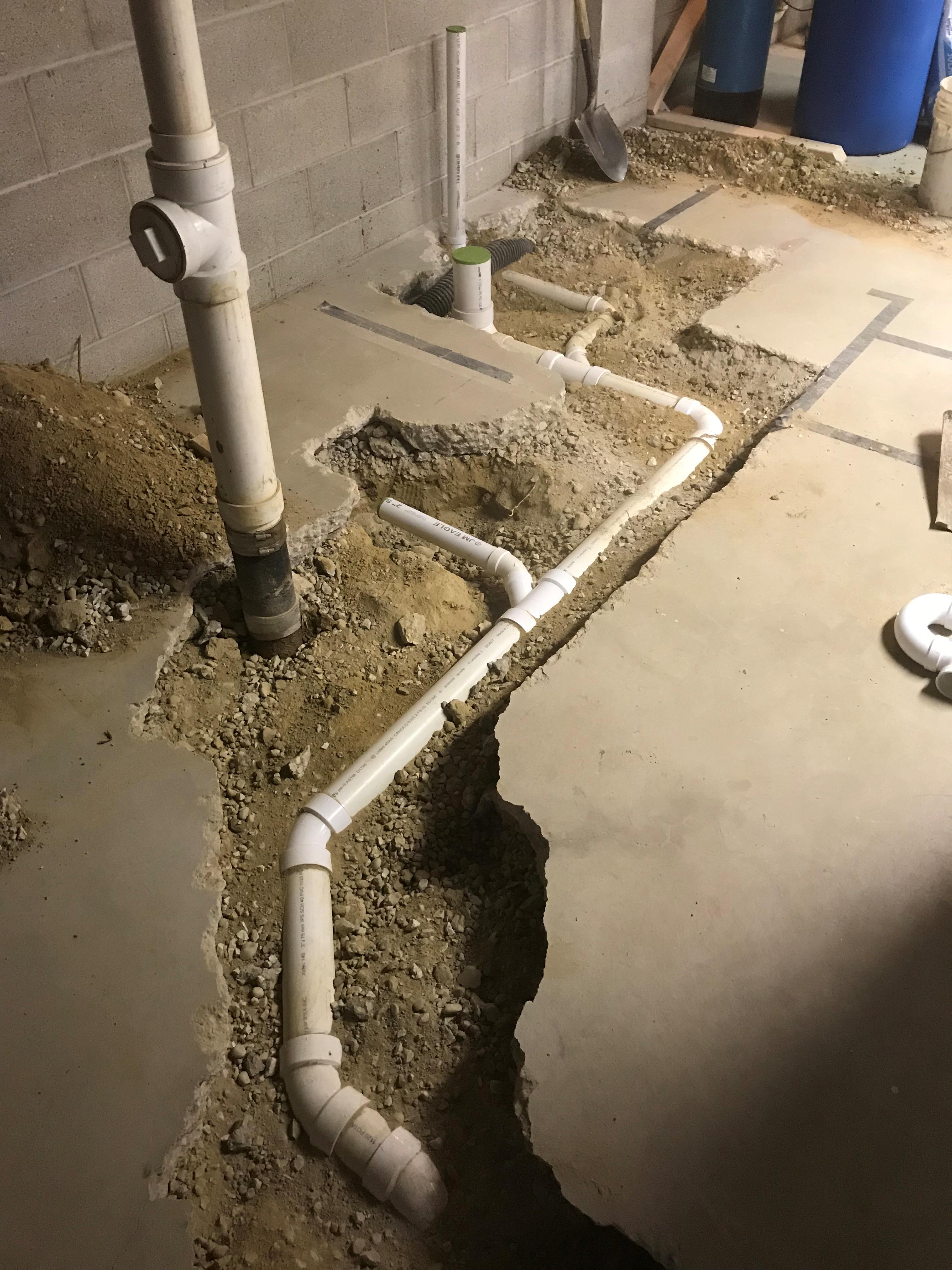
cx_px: 476
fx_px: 1027
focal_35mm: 28
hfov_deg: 49.7
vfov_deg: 63.4
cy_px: 635
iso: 64
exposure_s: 1/15
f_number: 1.8
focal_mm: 3.99
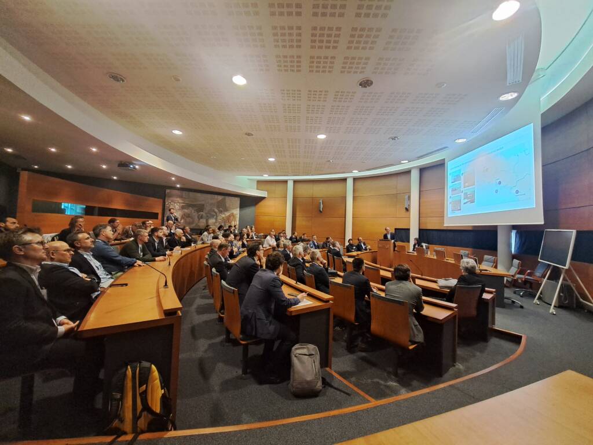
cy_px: 222
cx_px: 296
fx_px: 223
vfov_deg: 89.9
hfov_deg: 106.2
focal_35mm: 13
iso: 320
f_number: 2.2
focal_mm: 1.74
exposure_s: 1/25
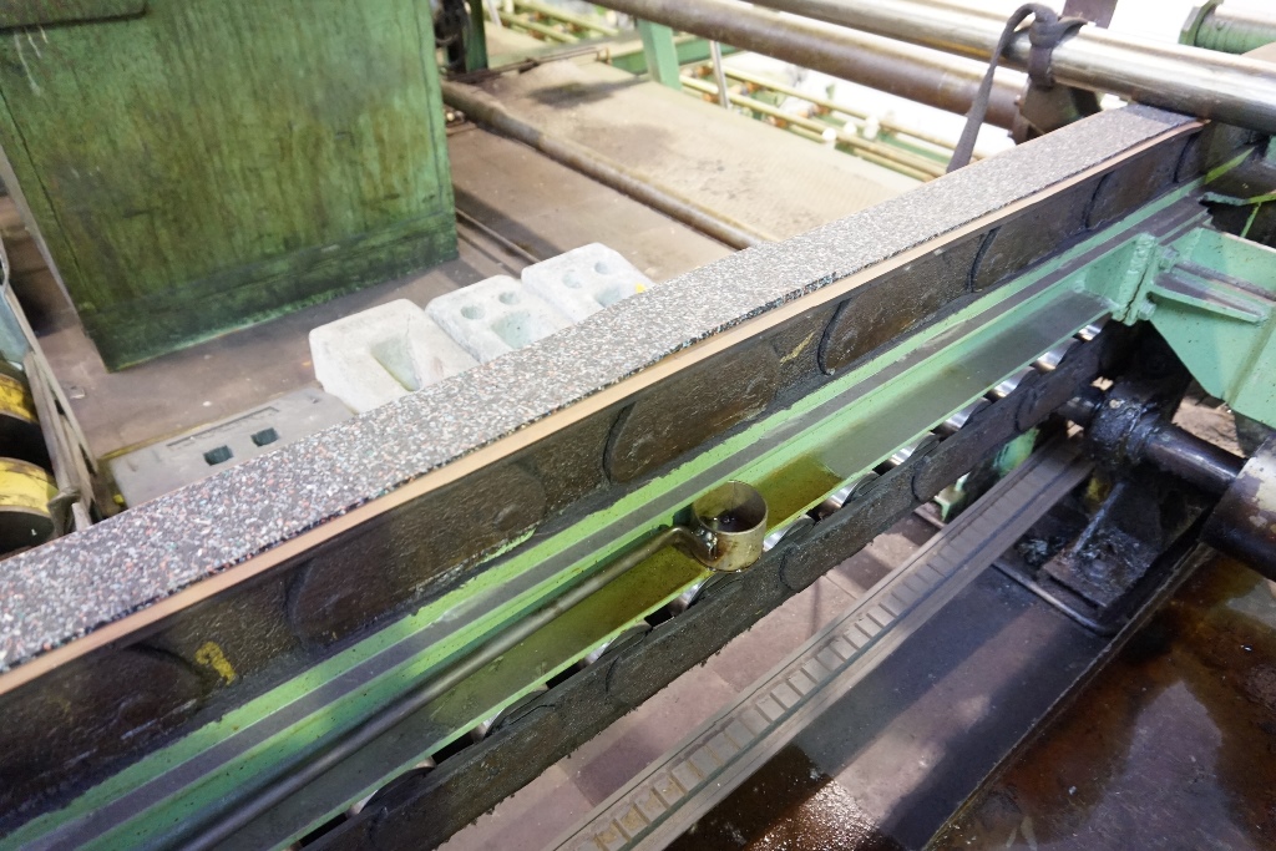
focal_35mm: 24
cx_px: 638
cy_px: 426
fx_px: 851
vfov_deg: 53.1
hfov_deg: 73.7
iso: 3200
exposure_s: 1/20
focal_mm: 16
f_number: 3.5
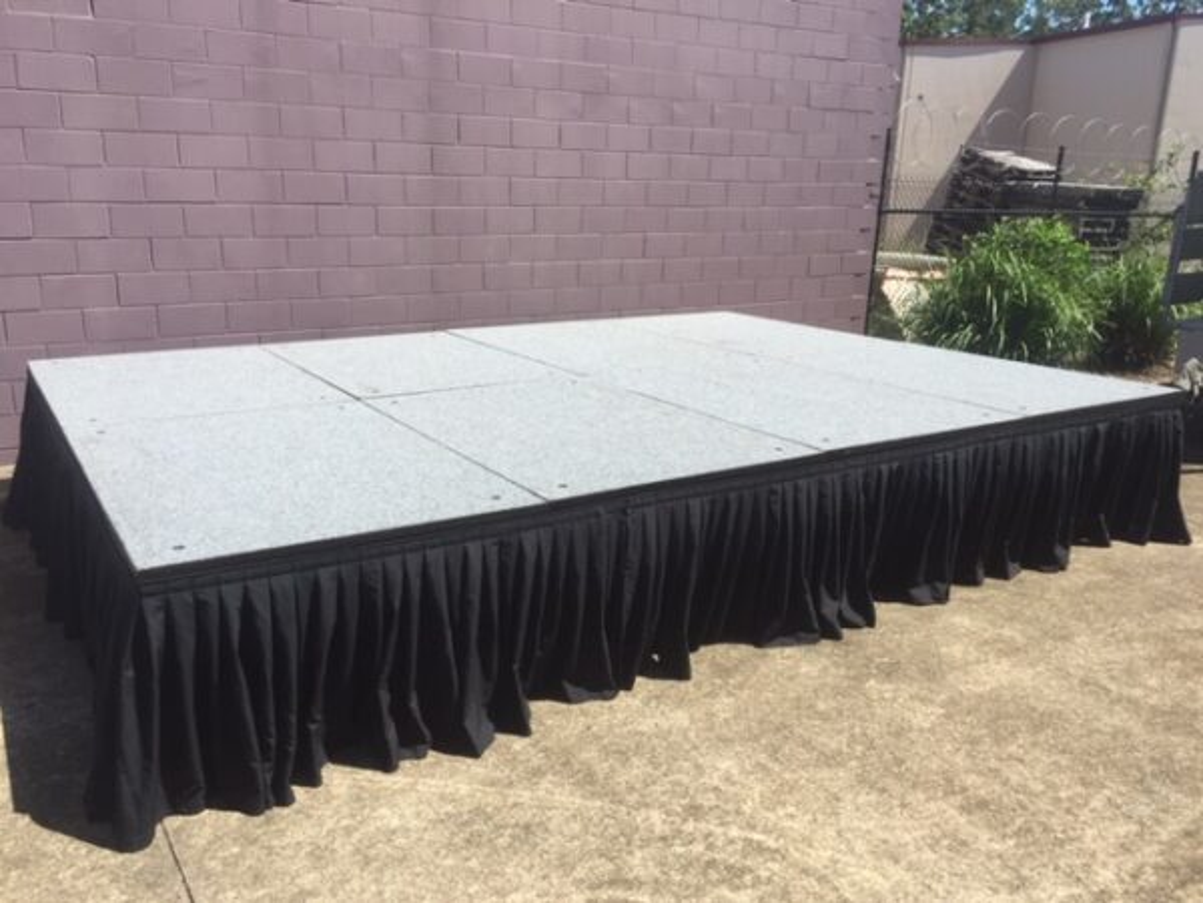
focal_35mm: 29
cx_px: 602
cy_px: 452
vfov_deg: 48.2
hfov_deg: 61.7
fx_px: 1008
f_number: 2.2
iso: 32
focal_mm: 4.15
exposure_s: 1/1721
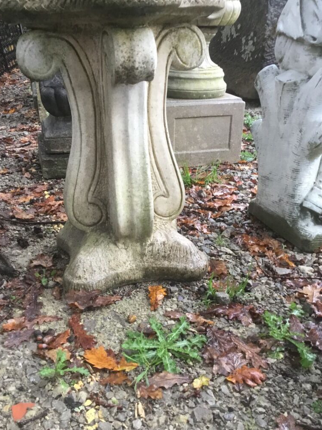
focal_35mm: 37
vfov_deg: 50.1
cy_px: 209
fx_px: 459
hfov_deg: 38.6
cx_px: 146
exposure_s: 1/30
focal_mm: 3.3
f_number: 2.4
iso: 64
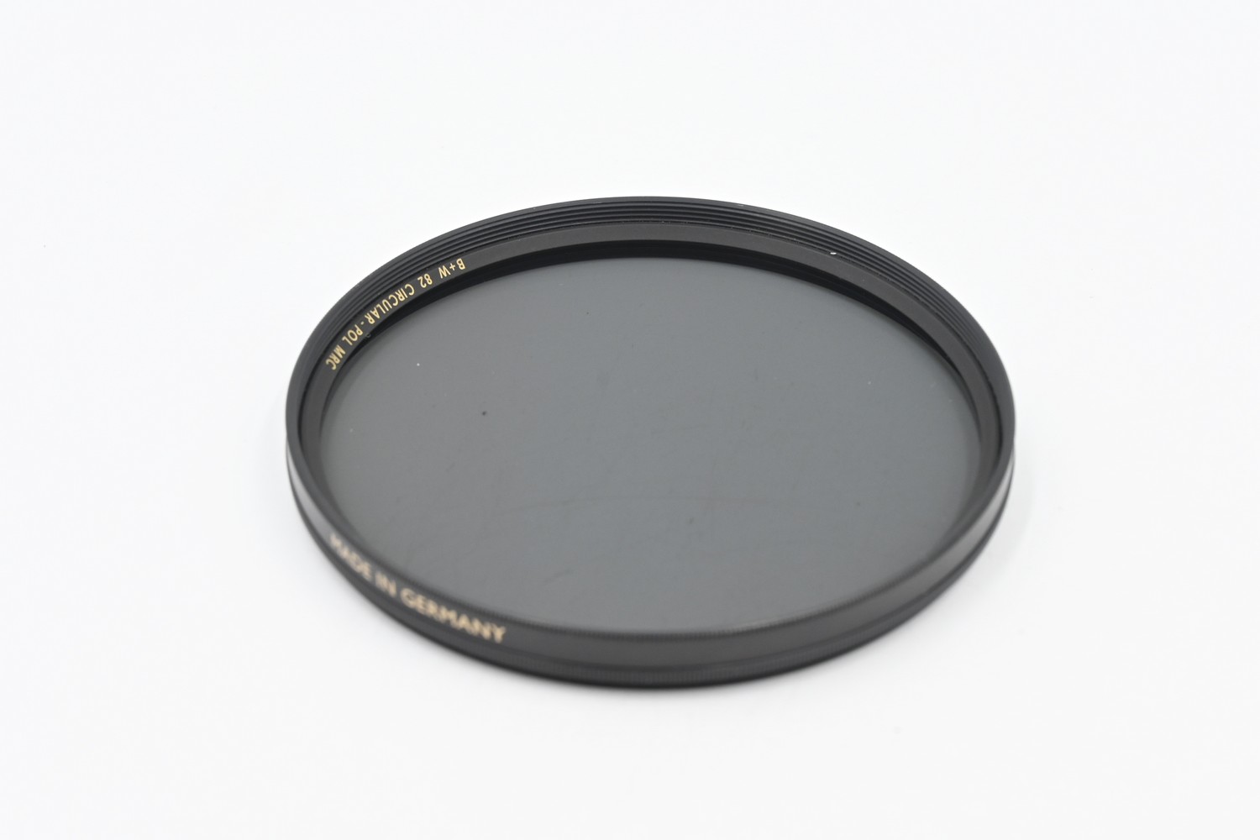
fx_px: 2625
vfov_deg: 18.2
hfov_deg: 27.0
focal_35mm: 75
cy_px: 420
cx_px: 630
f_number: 10
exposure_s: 1/125
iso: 500
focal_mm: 50
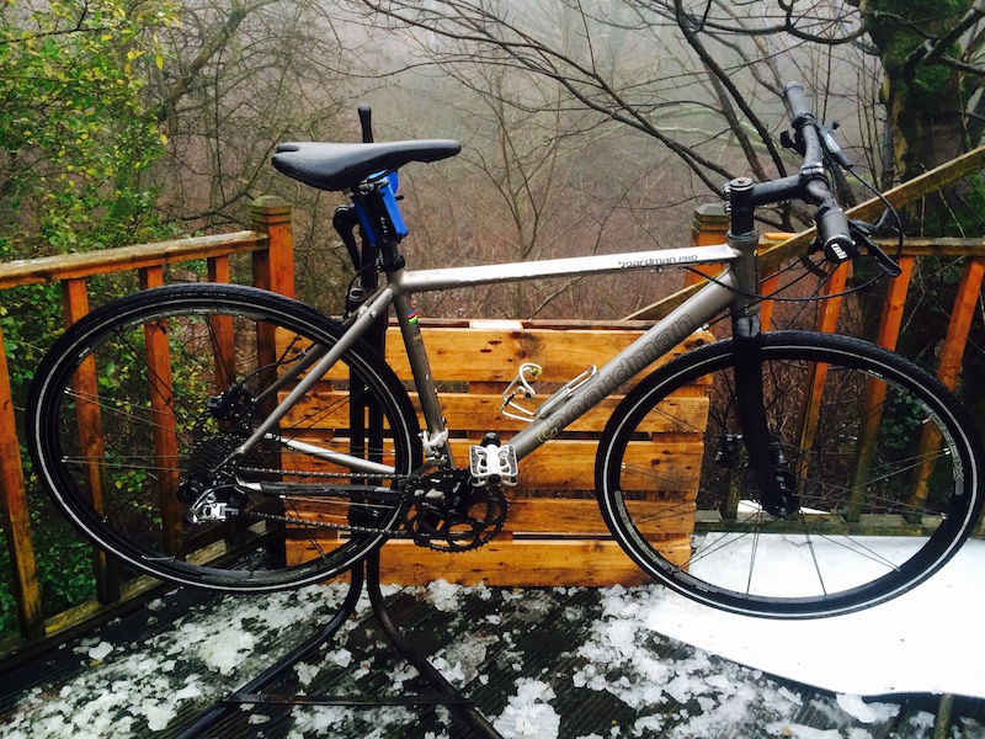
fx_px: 854
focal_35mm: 30
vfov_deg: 46.8
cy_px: 370
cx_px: 492
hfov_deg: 60.0
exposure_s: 1/30
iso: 160
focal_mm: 4.12
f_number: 2.2
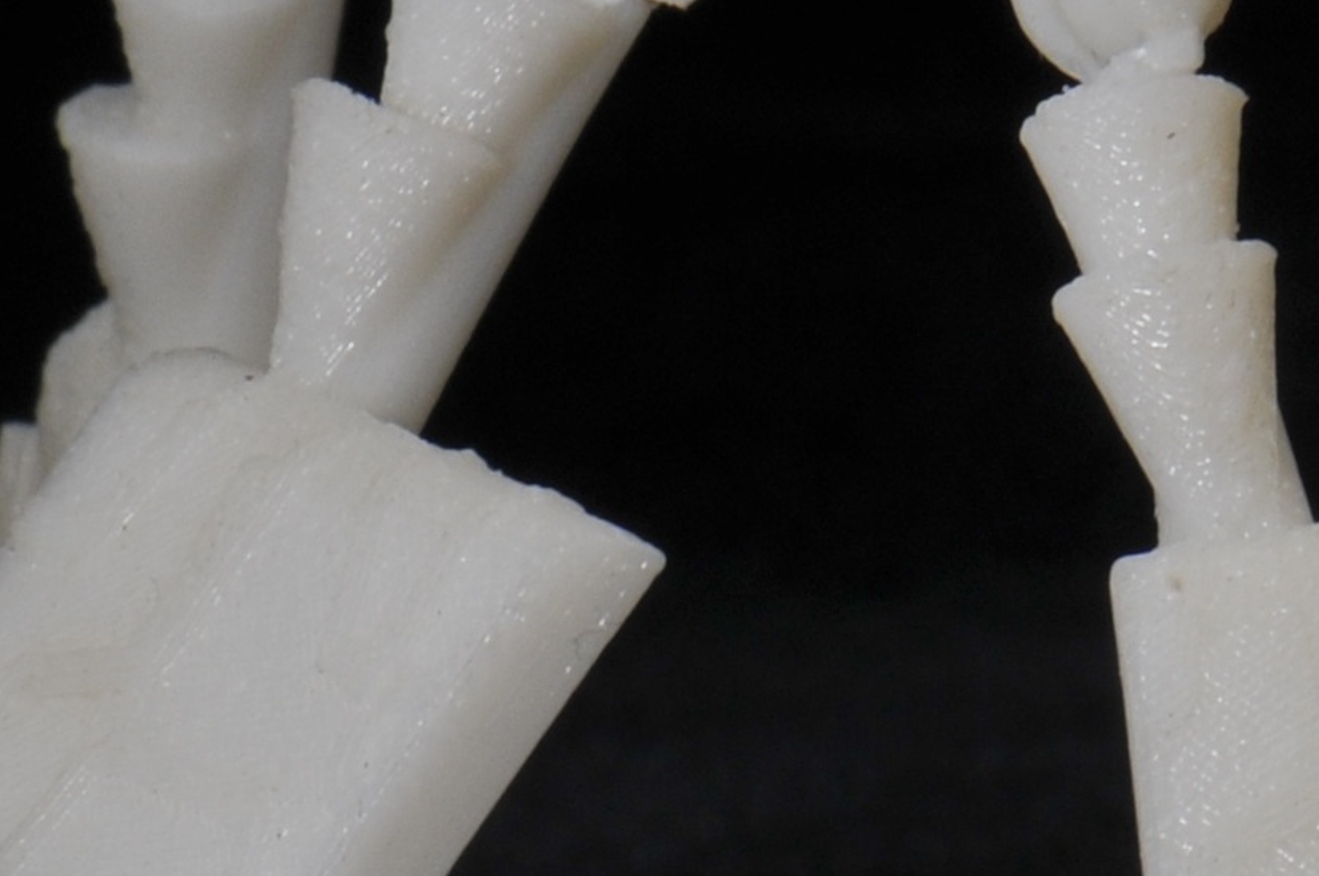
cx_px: 2109
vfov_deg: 1.7
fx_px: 29957
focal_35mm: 819
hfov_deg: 2.5
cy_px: 16
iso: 200
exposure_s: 1/250
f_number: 18
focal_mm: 105
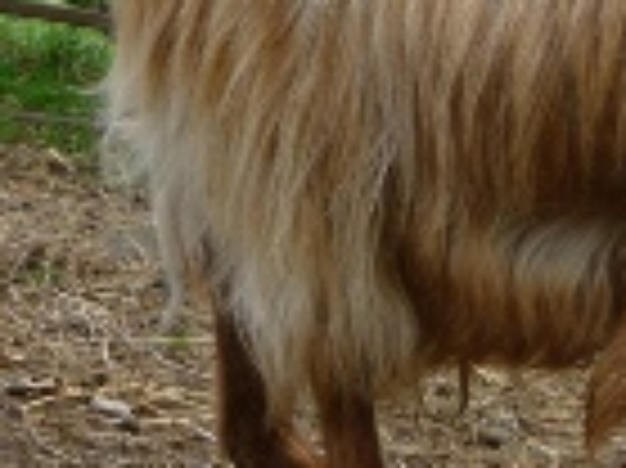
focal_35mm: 248
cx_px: 766
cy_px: 104
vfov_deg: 6.0
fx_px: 4481
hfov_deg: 7.9
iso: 100
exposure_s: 1/125
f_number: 4.6
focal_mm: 13.1
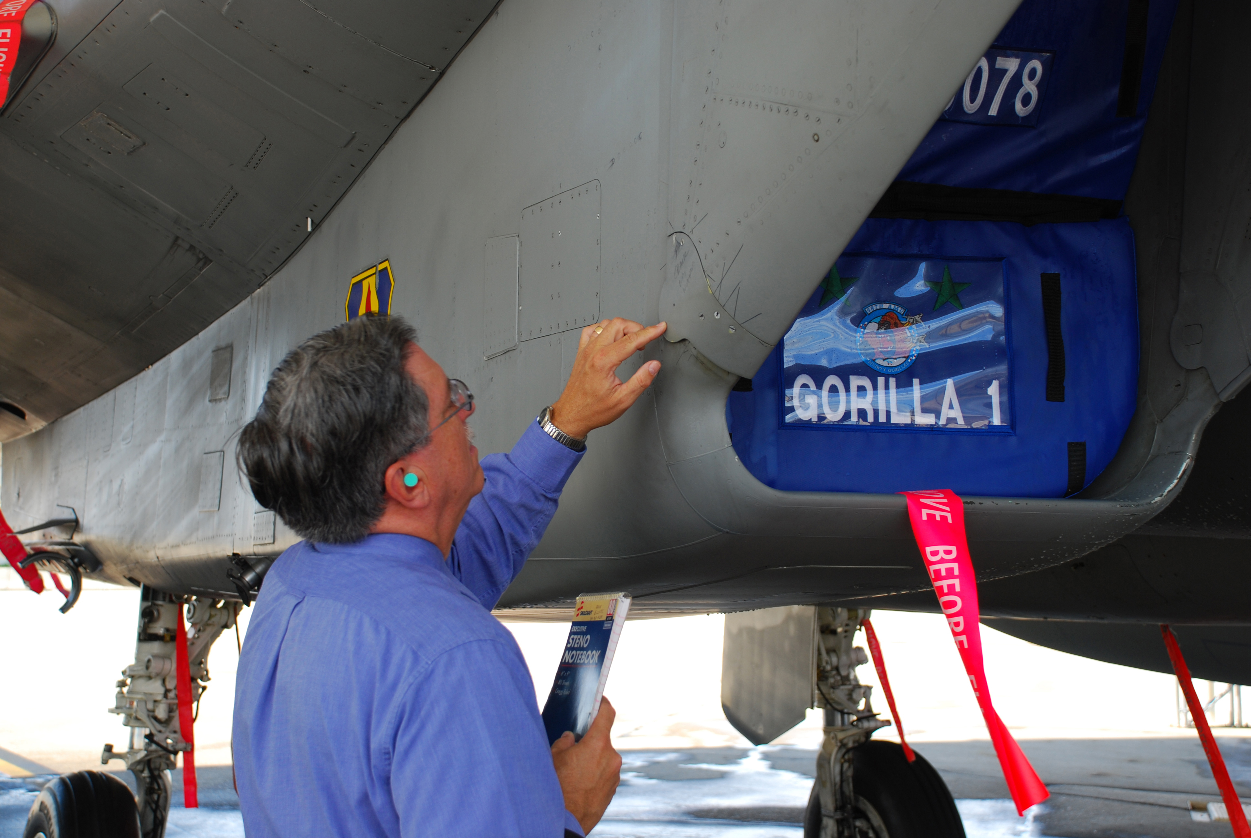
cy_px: 419
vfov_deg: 22.7
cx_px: 626
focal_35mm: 60
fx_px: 2087
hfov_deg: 33.4
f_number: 5
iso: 100
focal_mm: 40
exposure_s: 1/100
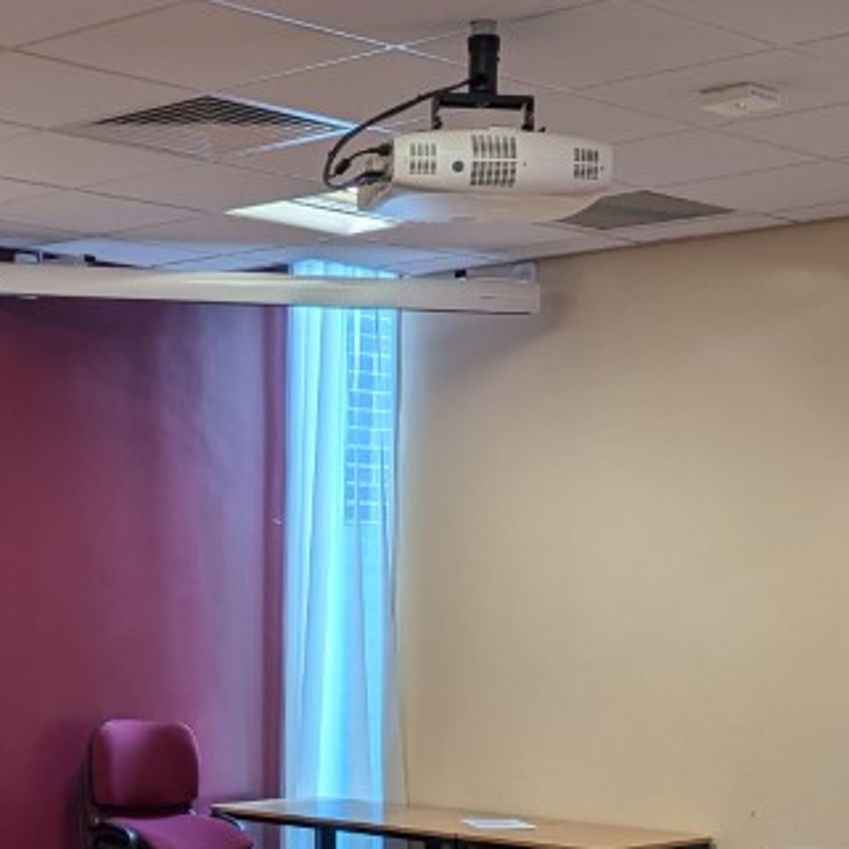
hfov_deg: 21.6
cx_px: 152
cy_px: 764
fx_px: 2192
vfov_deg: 21.4
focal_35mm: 79
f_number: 1.85
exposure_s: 1/50
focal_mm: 6.81
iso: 59
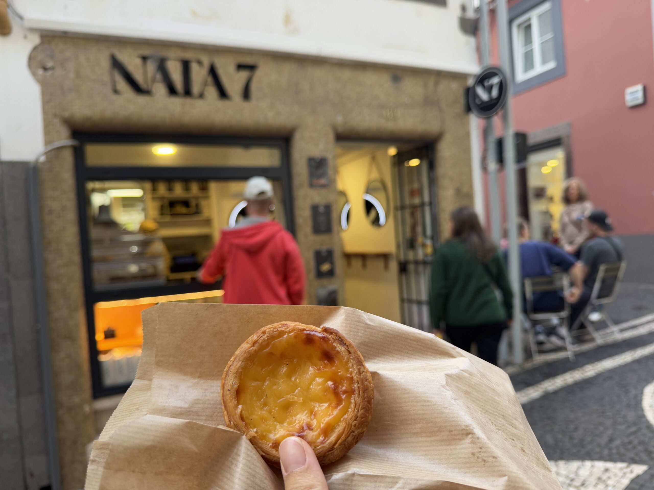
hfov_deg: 71.6
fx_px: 453
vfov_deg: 56.8
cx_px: 327
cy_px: 245
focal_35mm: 24
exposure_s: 1/50
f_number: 1.78
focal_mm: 6.76
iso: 125
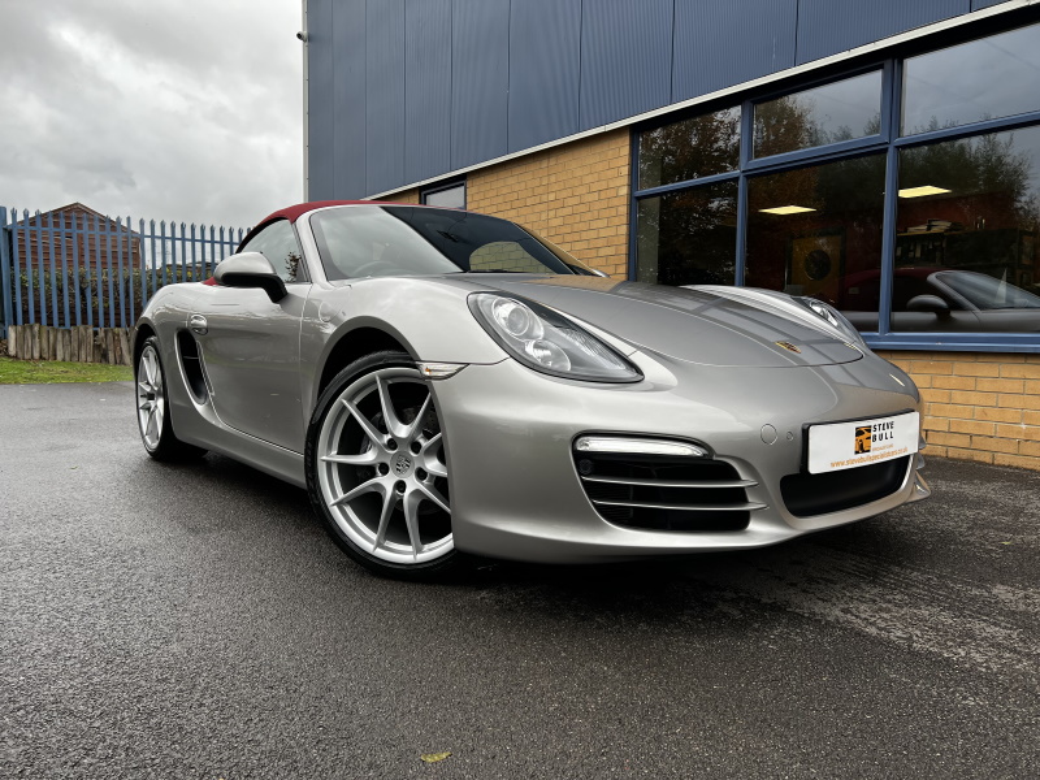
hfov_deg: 67.3
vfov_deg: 53.1
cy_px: 390
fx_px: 781
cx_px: 520
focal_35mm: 26
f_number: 1.5
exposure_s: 1/808
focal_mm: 5.7
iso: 50
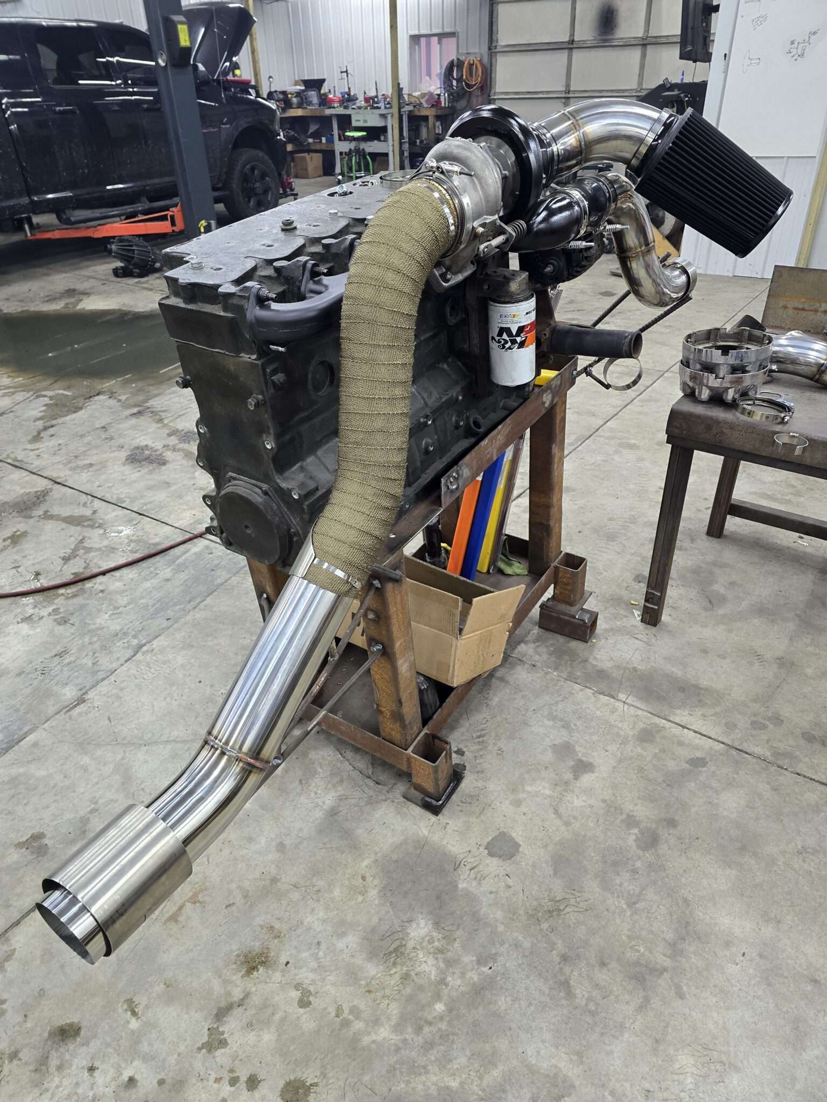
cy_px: 551
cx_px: 414
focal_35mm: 23
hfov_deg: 58.9
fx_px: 733
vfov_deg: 73.9
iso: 400
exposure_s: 1/120
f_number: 1.7
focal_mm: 6.3
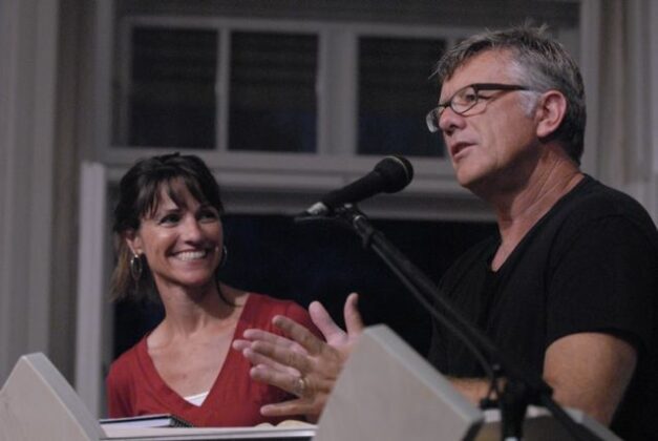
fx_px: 2251
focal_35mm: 123
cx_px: 329
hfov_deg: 16.6
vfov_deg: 11.2
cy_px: 220
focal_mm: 82
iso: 1600
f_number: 2.8
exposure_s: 1/160
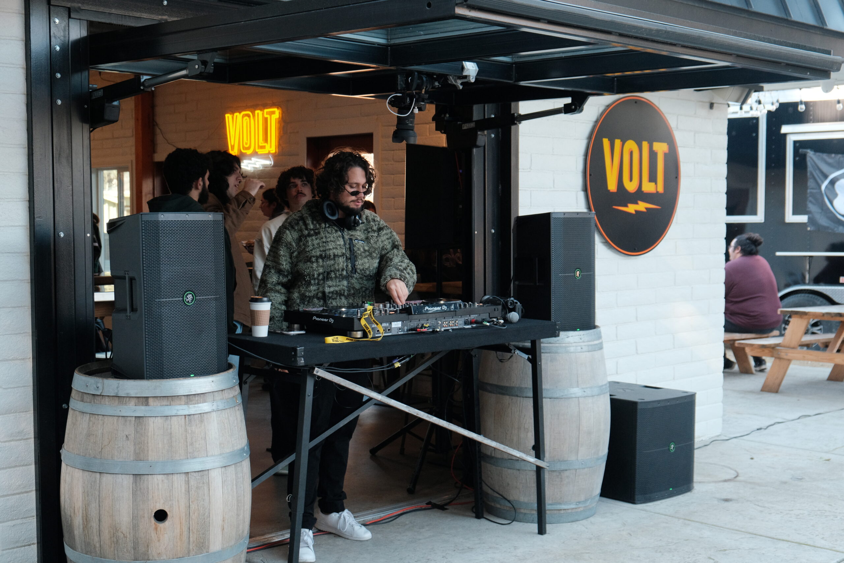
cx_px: 422
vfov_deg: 26.5
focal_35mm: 51
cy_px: 282
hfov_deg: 38.9
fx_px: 1196
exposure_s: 1/250
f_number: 4.5
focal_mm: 34.3
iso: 1250
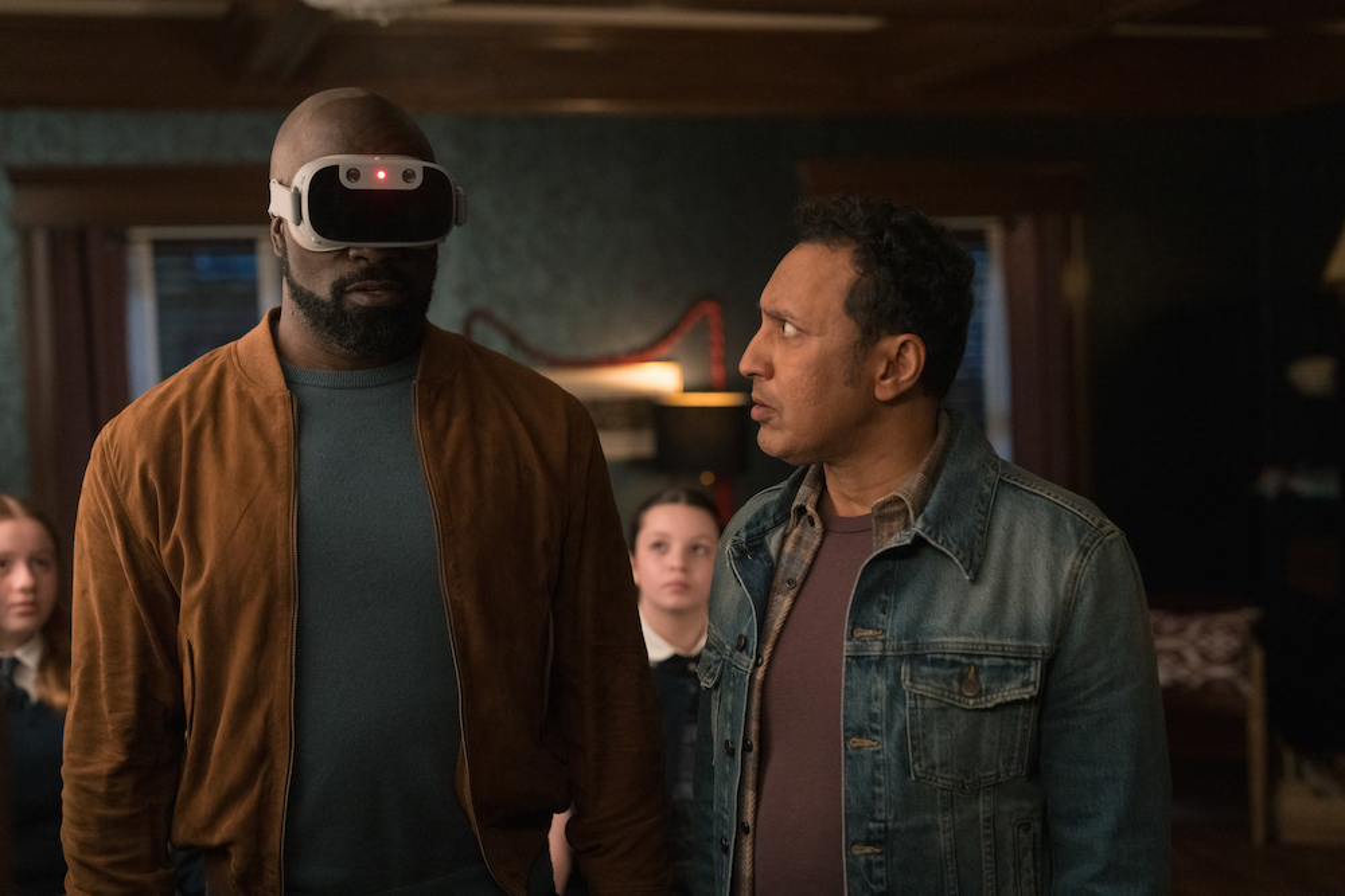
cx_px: 672
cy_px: 448
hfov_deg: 39.6
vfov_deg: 27.0
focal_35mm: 50
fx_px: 1868
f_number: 2.2
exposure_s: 1/125
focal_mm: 50
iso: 5000
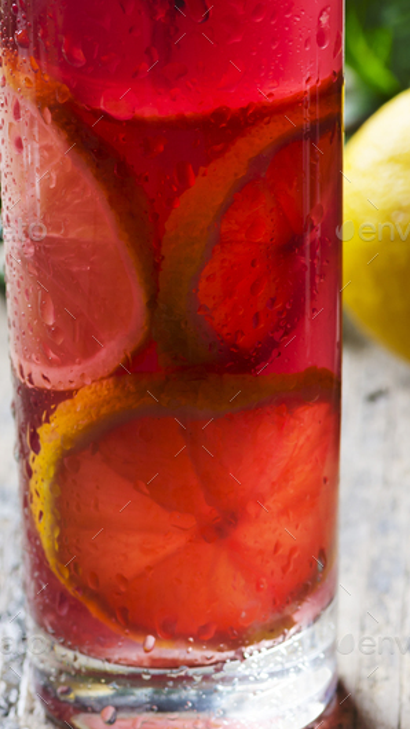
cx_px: 187
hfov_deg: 4.4
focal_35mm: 277
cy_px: 225
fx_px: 5353
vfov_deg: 7.8
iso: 100
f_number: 8
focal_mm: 105
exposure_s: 1/160
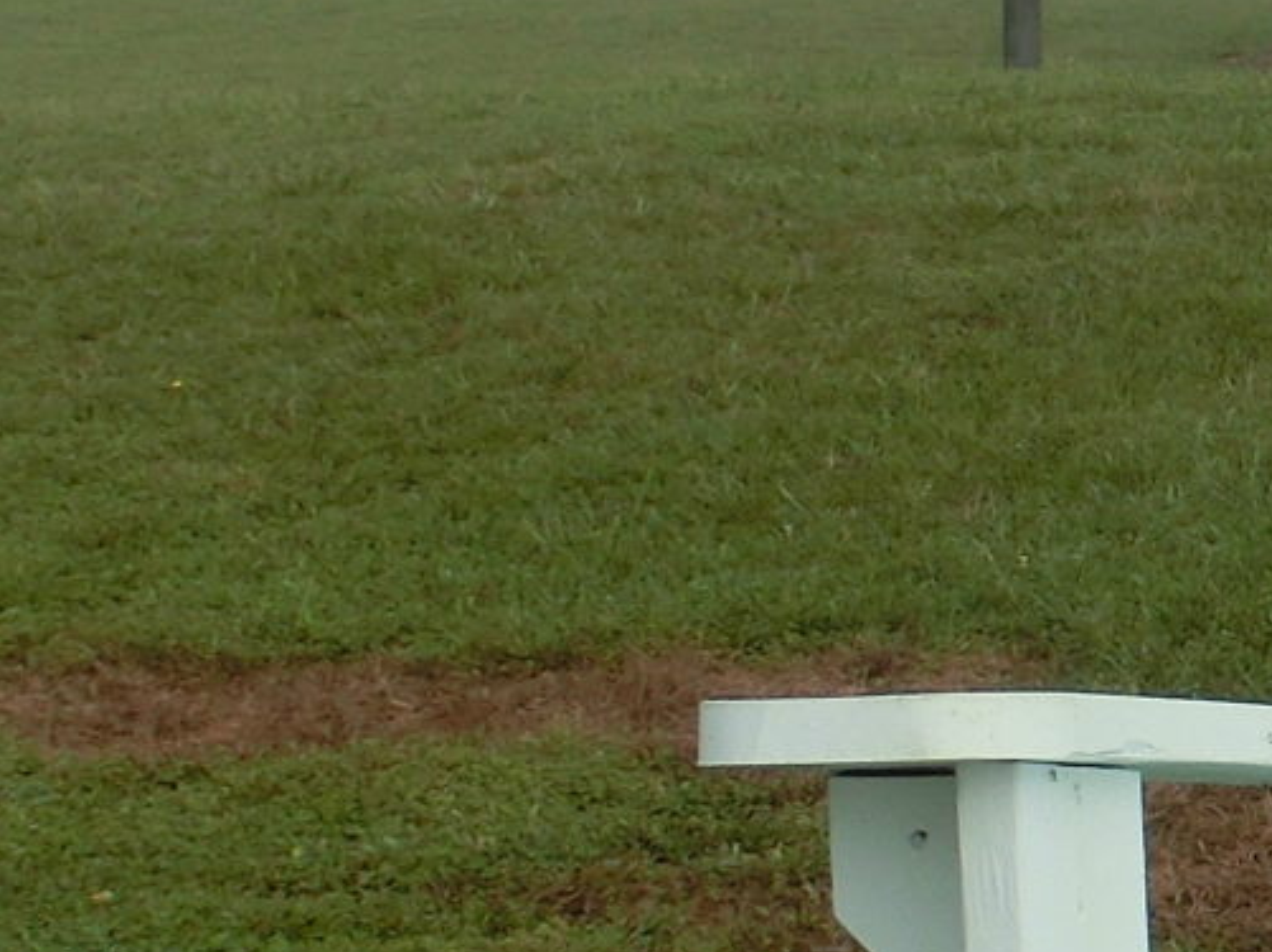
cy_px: 683
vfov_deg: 8.2
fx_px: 6610
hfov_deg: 10.5
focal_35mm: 180
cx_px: 2029
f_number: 4.2
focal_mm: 7.87
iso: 100
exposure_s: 1/800
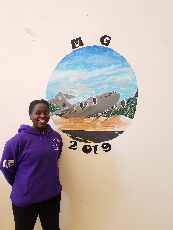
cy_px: 115
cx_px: 86
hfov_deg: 53.1
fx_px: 173
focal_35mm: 26
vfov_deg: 67.3
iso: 100
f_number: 1.7
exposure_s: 1/60
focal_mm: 4.2
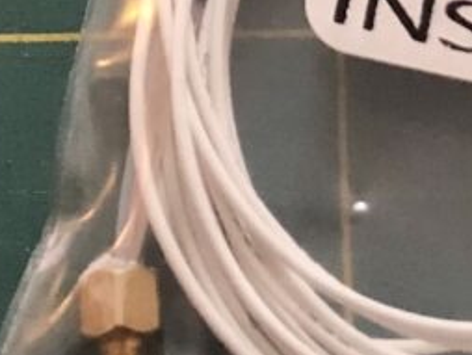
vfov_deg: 8.4
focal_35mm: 169
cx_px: 210
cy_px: -346
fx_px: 2307
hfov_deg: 11.7
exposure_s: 1/7
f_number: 1.8
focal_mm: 4
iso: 100
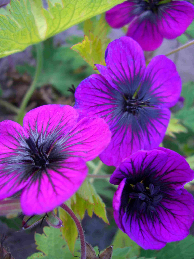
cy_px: 130
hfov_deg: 37.7
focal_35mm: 38
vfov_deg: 49.0
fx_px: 284
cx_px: 97
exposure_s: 1/100
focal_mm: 7.9
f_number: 2.8
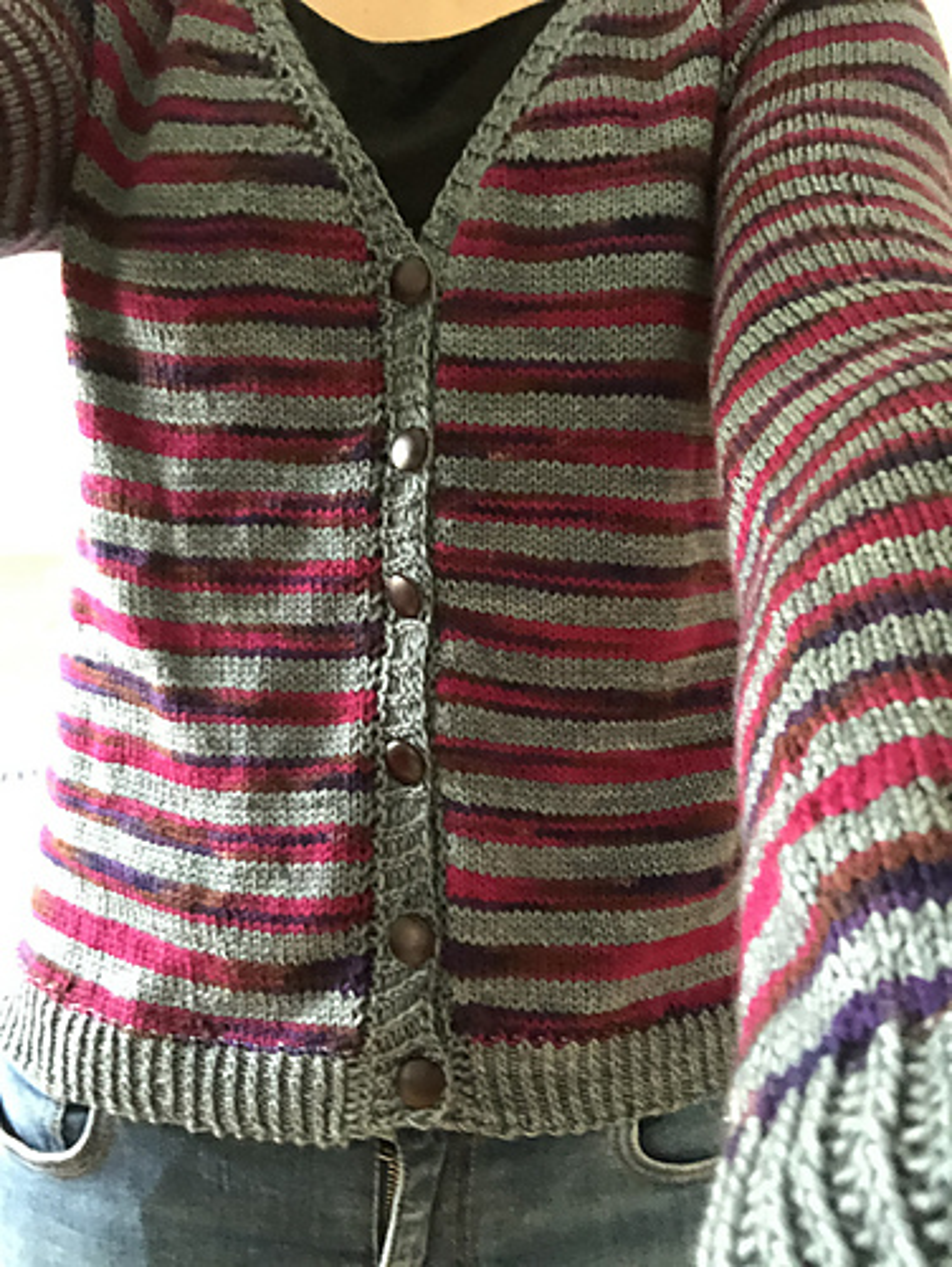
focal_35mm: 32
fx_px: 1171
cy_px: 634
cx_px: 476
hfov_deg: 44.2
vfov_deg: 56.8
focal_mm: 2.87
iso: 800
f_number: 2.2
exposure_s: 1/15
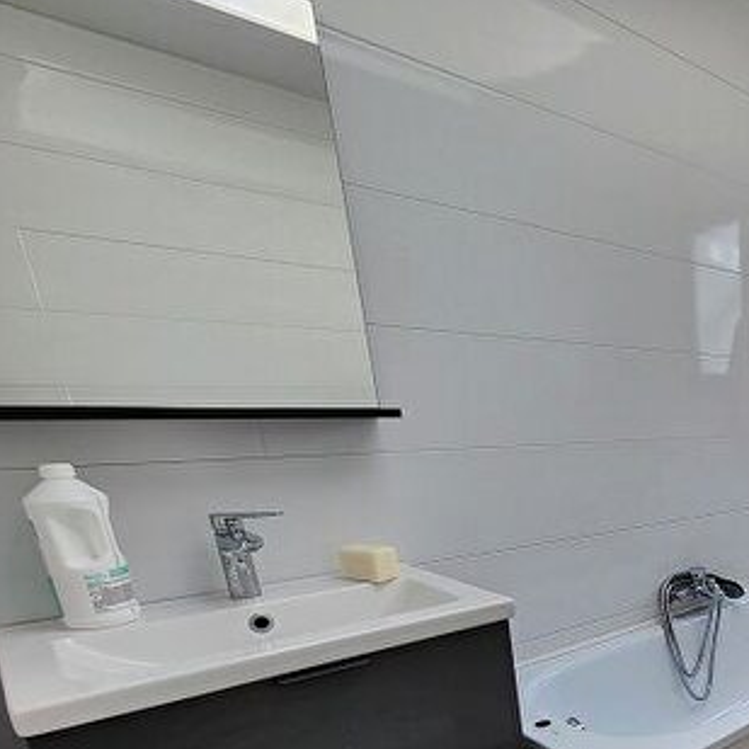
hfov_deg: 47.8
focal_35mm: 26
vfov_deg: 56.1
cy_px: 610
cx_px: 783
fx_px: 636
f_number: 2.2
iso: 50
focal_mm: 1.74
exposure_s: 1/50
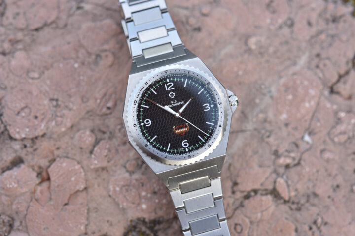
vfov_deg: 22.6
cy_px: 118
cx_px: 178
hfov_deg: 33.4
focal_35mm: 60
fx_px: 592
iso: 140
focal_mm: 60
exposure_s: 1/80
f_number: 5.6
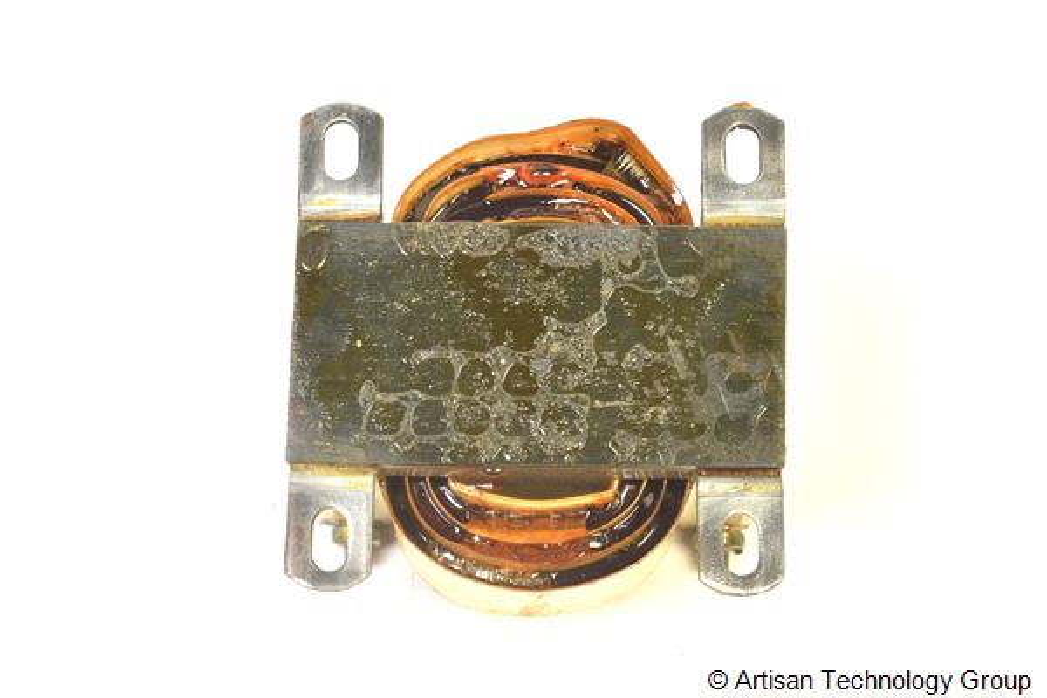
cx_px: 524
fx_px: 2094
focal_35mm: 72
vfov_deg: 18.9
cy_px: 349
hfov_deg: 28.1
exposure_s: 1/200
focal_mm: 48
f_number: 13
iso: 200
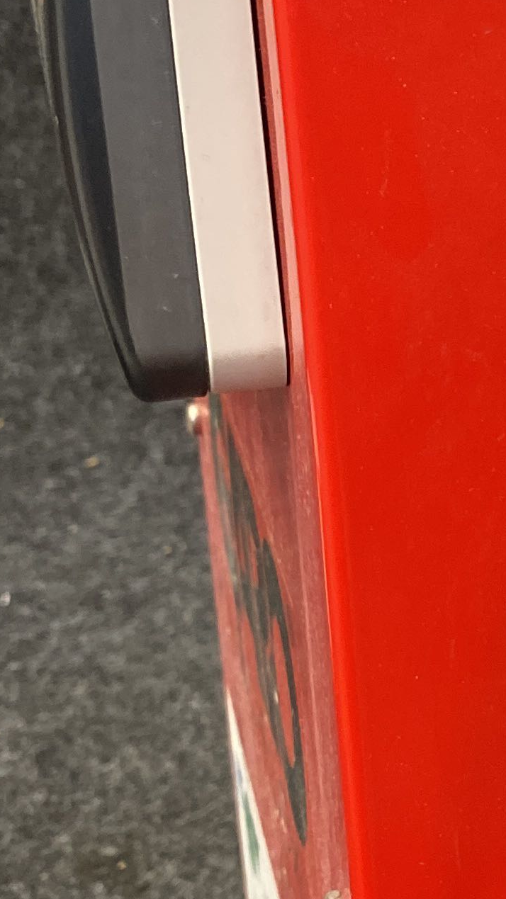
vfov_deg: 23.6
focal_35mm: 90
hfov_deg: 12.3
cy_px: 320
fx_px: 2146
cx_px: 906
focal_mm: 4.25
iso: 250
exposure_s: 1/60
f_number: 1.8
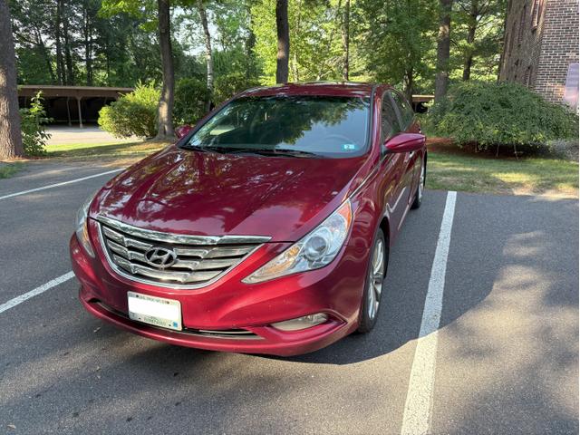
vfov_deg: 53.1
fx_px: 436
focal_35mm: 26
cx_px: 290
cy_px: 218
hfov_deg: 67.3
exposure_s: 1/350
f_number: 1.6
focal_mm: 5.96
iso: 64
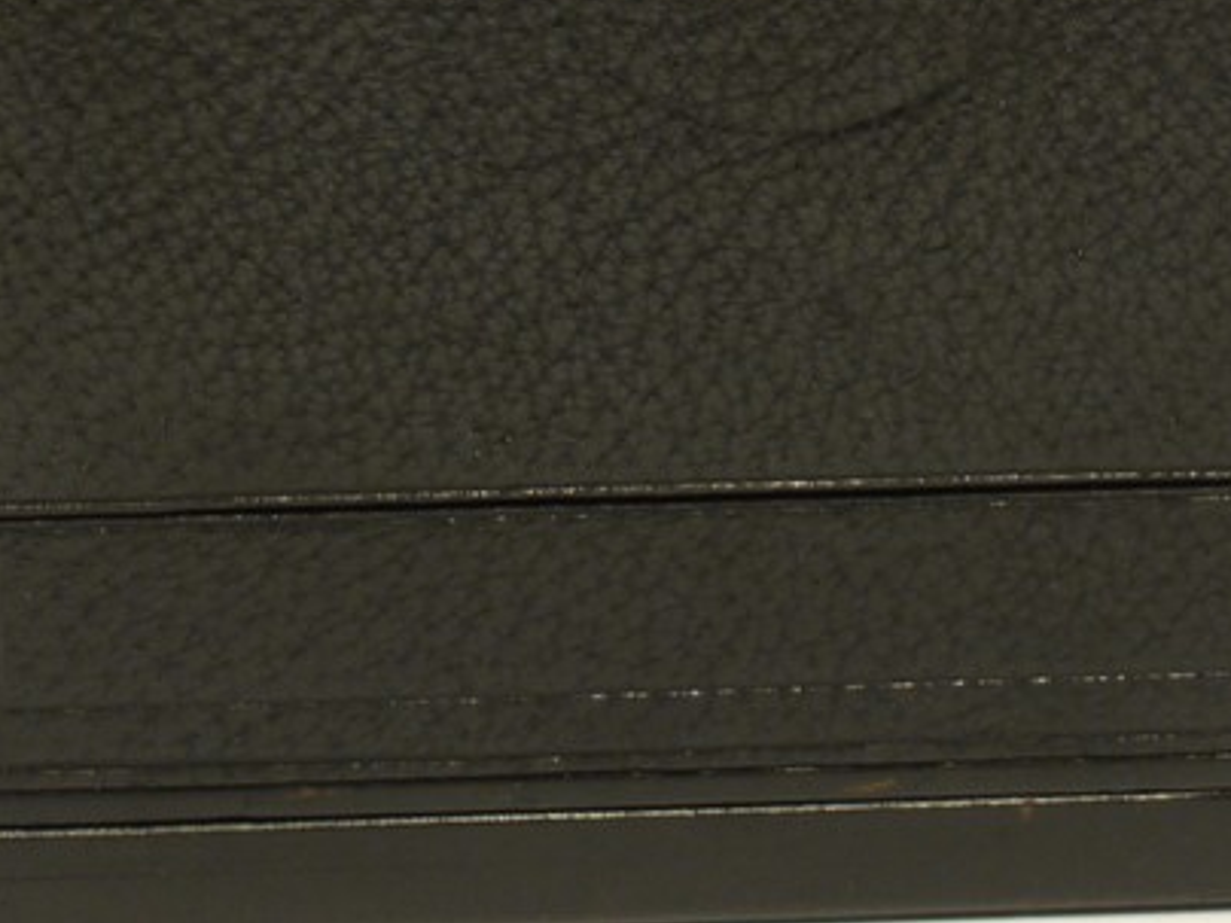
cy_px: -332
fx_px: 6330
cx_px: 942
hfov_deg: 11.1
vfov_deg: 8.2
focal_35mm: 178
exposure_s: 1/8
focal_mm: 30
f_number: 9
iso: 400
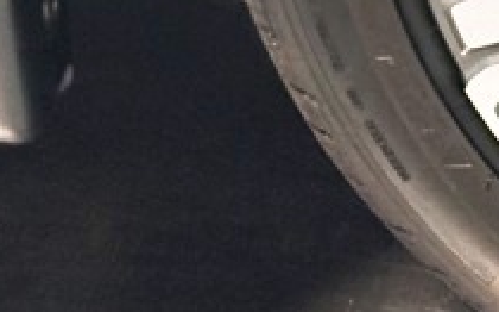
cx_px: 996
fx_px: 3371
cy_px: -252
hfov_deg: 8.1
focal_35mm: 248
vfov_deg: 5.2
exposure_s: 1/30
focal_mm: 6.86
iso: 640
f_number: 1.78
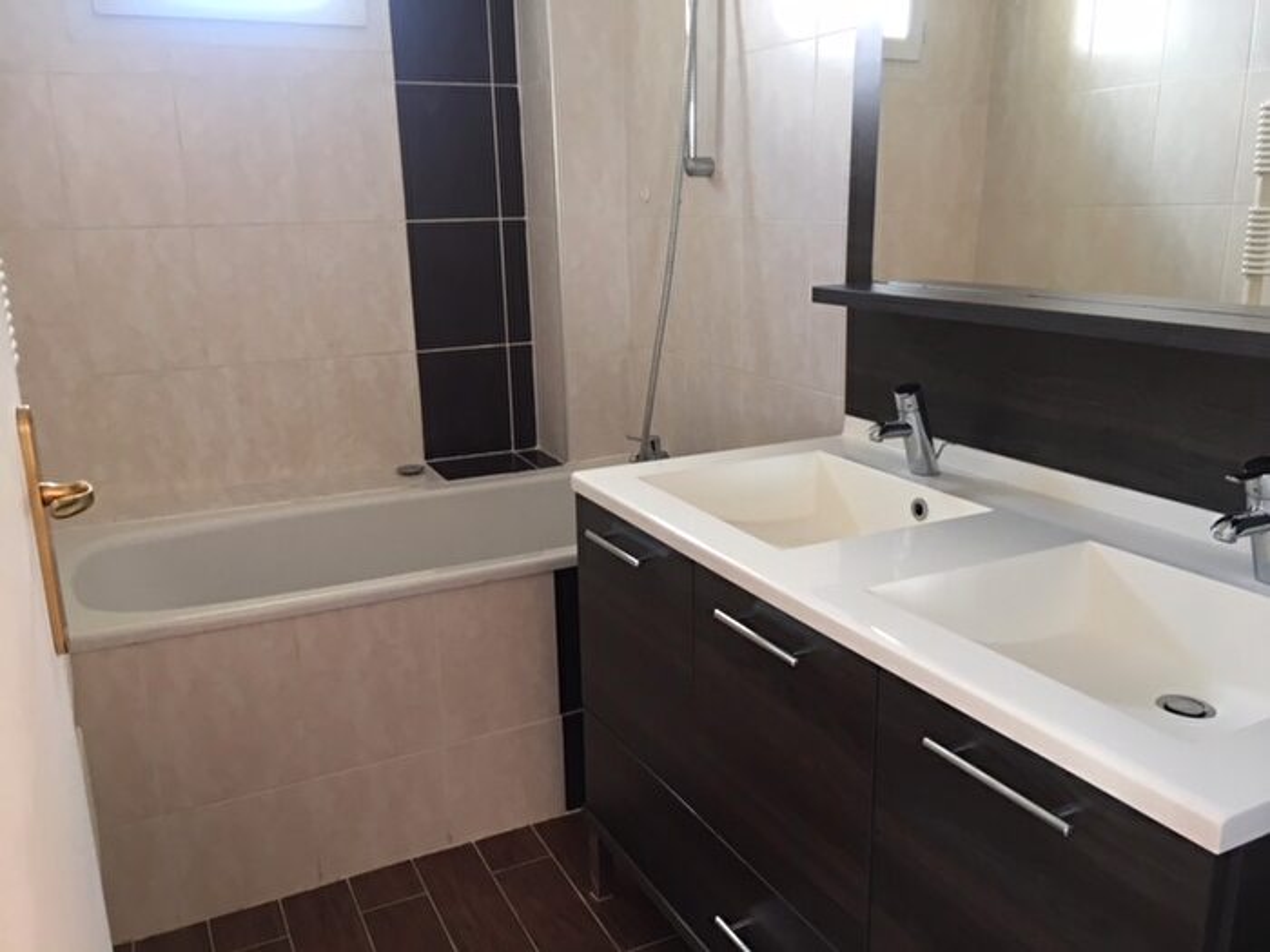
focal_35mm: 29
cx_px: 635
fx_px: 1064
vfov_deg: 48.2
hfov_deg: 61.7
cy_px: 476
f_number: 2.2
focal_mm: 4.15
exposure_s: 1/33
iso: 80
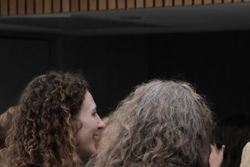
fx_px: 1721
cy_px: 182
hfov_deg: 8.2
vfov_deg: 5.5
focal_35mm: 248
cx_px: 290
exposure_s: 1/500
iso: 800
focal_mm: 55
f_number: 2.8
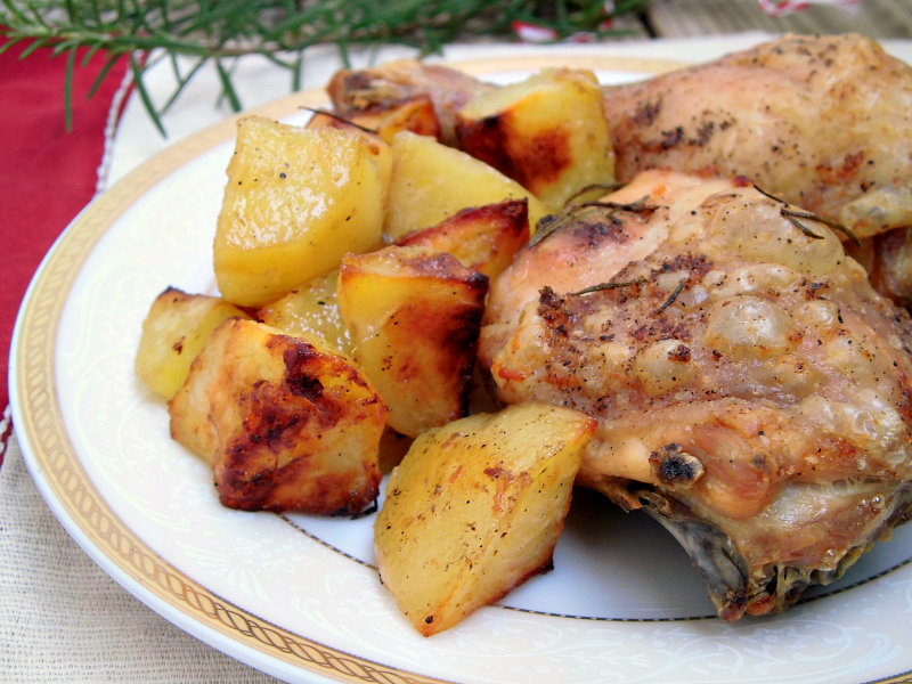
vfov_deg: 30.9
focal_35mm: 47
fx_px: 1238
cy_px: 342
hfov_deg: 40.4
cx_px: 456
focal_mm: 8.3
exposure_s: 1/60
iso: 100
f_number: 3.4
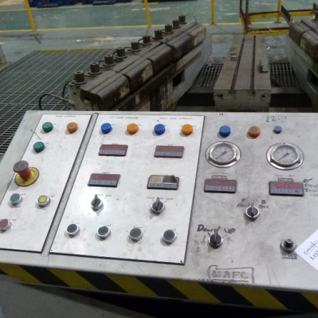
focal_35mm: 39
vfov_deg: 42.8
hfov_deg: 42.8
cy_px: 174
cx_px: 160
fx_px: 405
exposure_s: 1/25
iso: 400
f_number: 3.3
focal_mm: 4.1
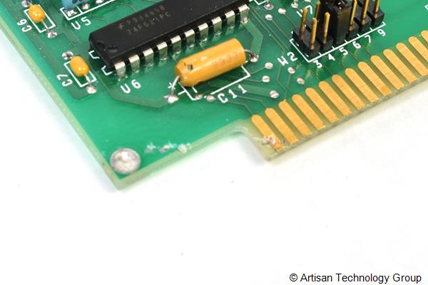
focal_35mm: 82
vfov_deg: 16.6
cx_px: 214
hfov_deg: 24.6
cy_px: 142
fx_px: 981
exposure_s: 1/200
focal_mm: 55
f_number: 13
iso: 200
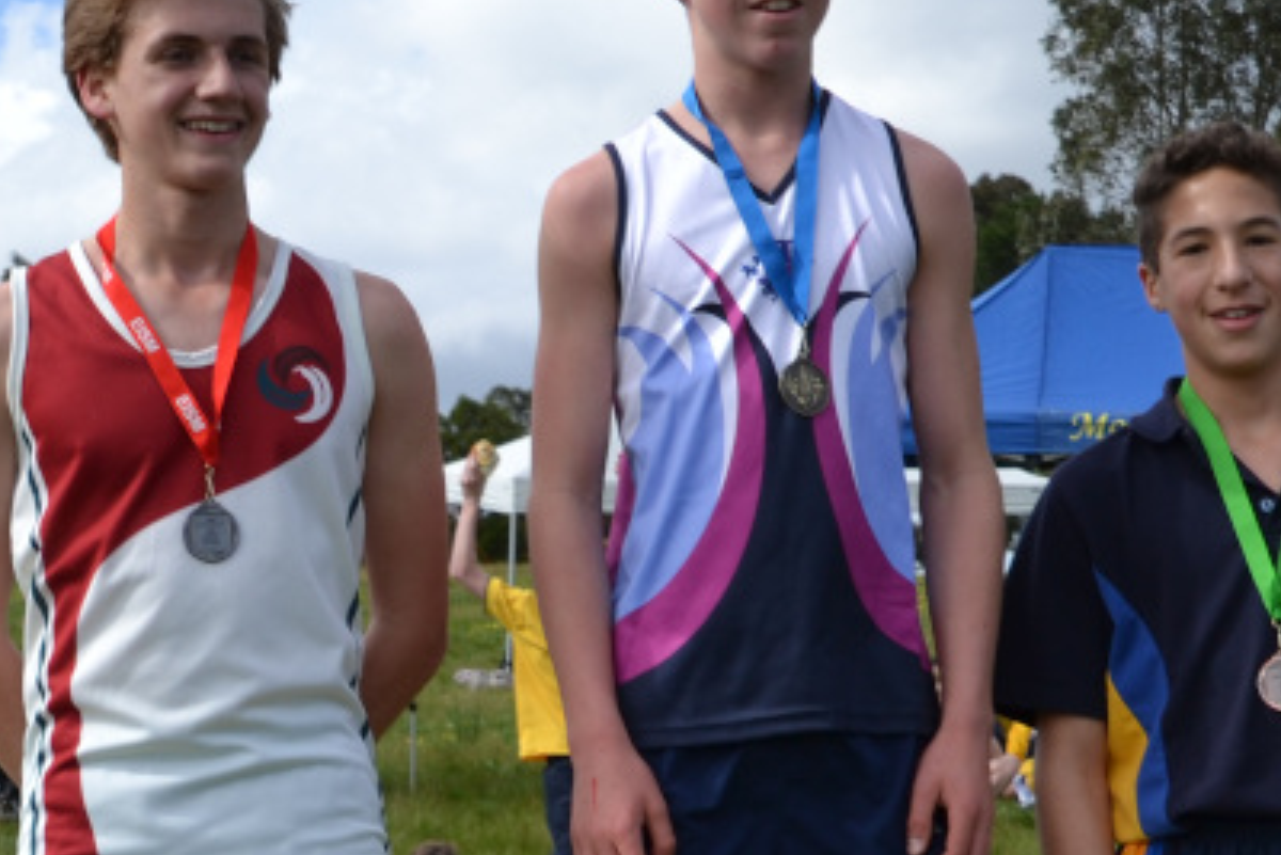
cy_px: 957
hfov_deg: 18.1
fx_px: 4004
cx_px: 471
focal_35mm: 112
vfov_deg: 12.0
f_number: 8
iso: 100
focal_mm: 25
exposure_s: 1/250
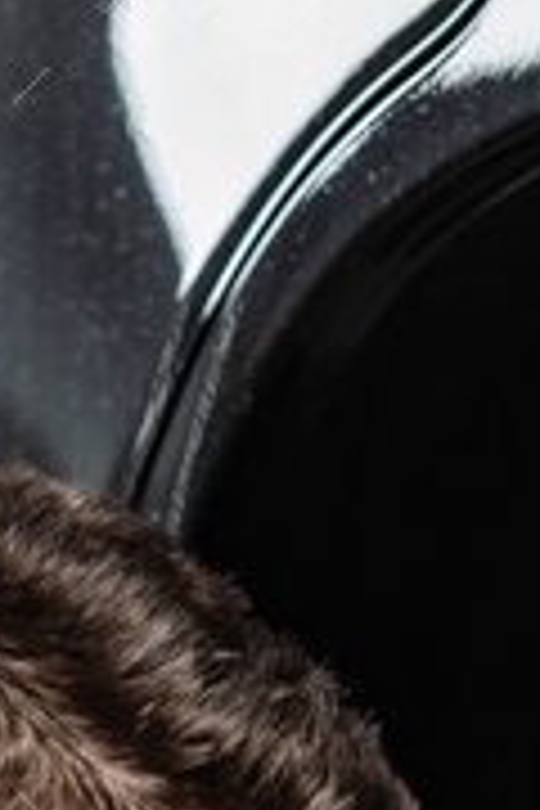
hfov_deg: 2.1
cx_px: 324
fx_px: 14916
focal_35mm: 663
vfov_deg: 3.1
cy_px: 1760
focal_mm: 135
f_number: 3.5
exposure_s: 1/200
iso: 160
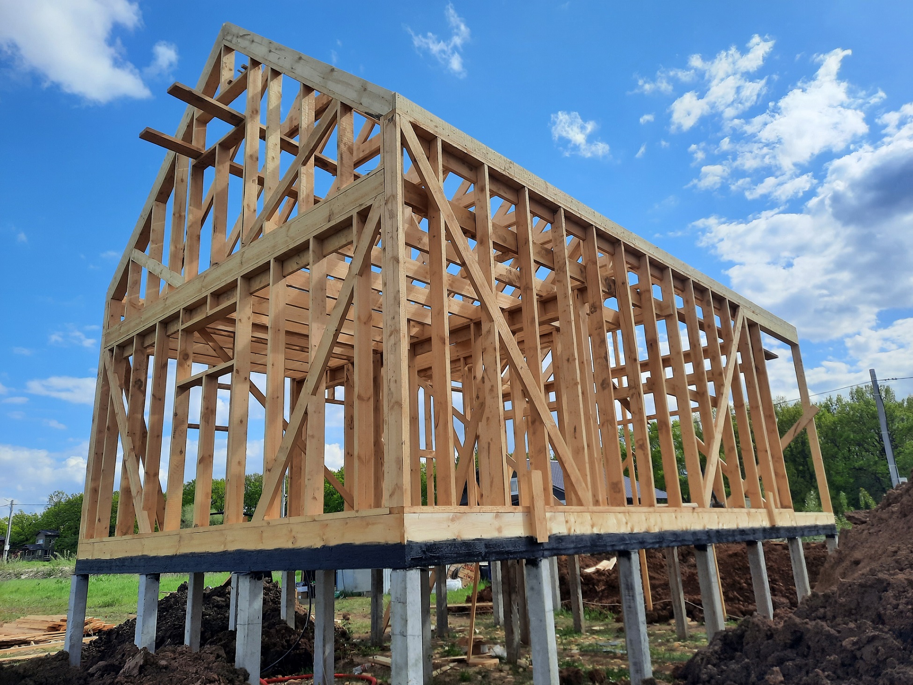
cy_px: 342
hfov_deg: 69.4
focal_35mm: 25
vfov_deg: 54.9
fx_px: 659
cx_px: 456
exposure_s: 1/1106
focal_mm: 4.6
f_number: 2
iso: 32
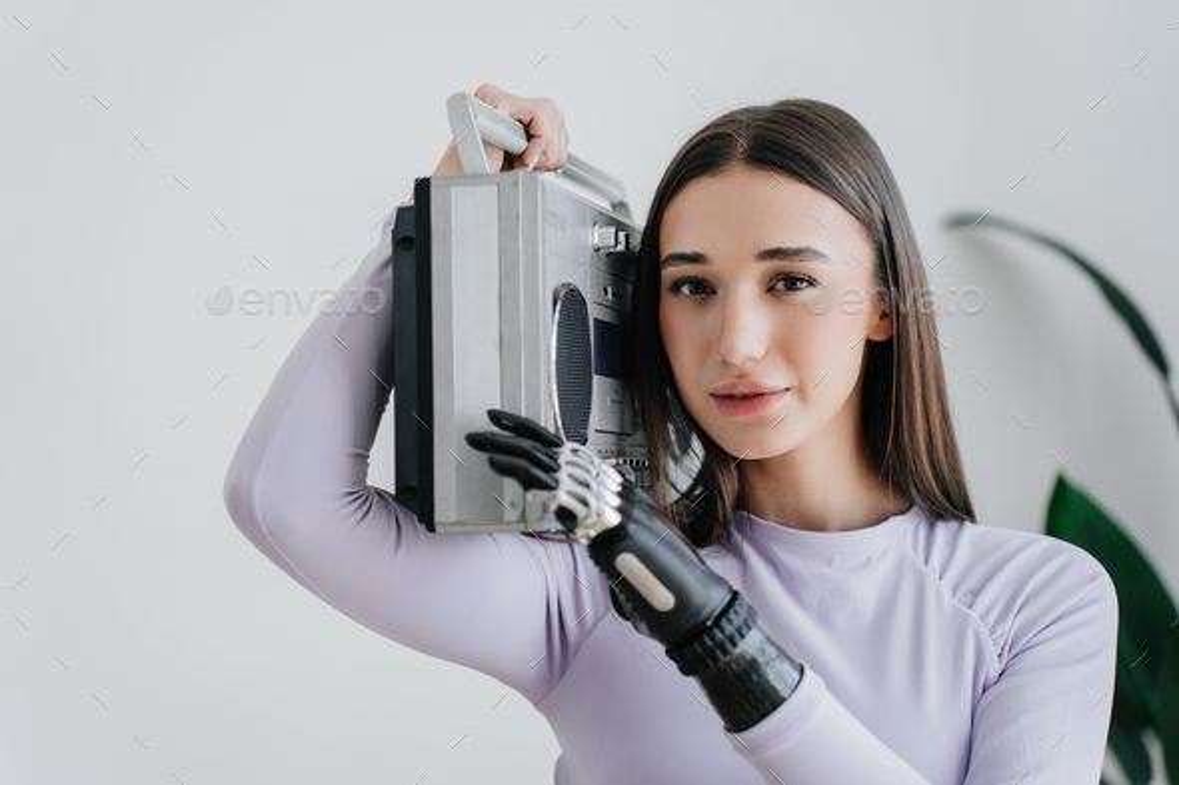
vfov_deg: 18.2
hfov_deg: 27.0
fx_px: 2455
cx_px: 590
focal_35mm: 75
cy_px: 392
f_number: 2.8
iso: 500
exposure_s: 1/400
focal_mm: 75
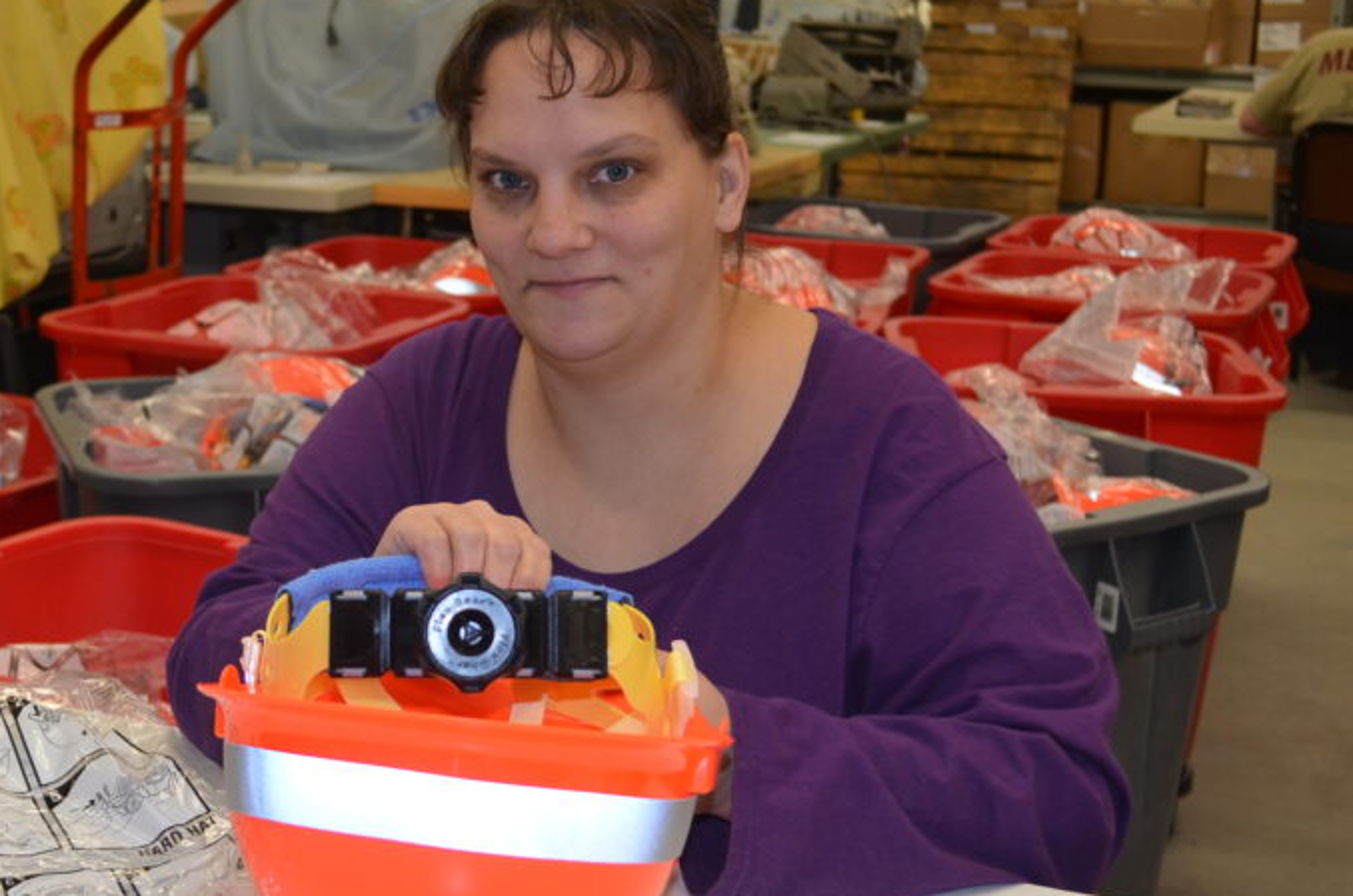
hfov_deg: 33.5
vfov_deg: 22.8
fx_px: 2212
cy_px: 540
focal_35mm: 59
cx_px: 398
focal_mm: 26
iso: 400
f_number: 4.2
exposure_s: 1/60
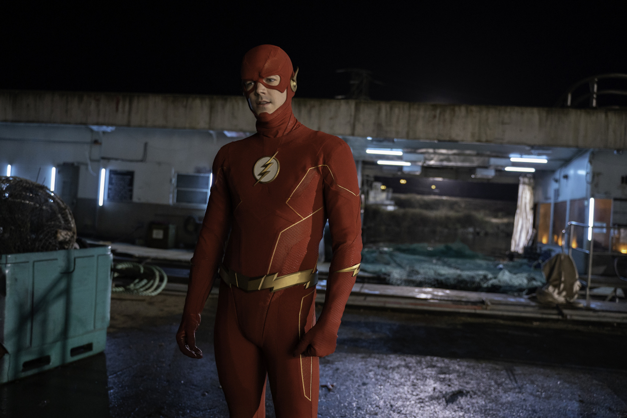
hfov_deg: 60.3
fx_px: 540
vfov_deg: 42.3
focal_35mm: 31
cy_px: 209
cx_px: 314
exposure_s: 1/320
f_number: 2.8
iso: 6400
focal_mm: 31
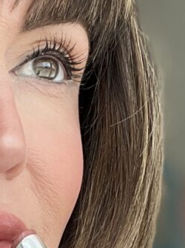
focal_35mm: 138
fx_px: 985
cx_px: -47
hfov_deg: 10.5
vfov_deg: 13.4
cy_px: 384
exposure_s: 1/121
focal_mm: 2.71
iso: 32
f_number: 2.2
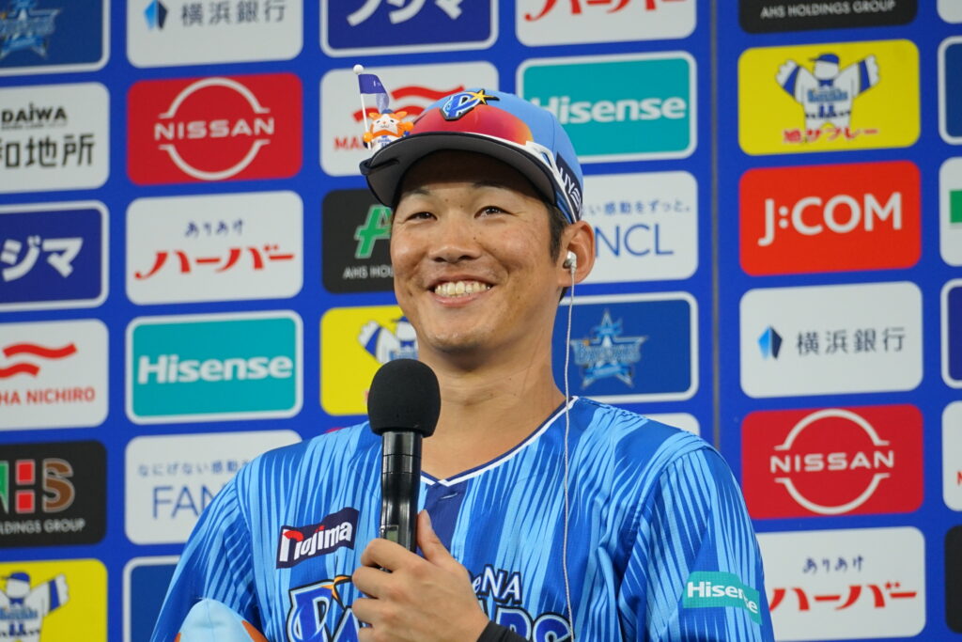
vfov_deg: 4.2
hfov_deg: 6.3
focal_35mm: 327
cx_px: 481
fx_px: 8739
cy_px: 321
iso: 1000
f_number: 6.3
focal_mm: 218
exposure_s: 1/400
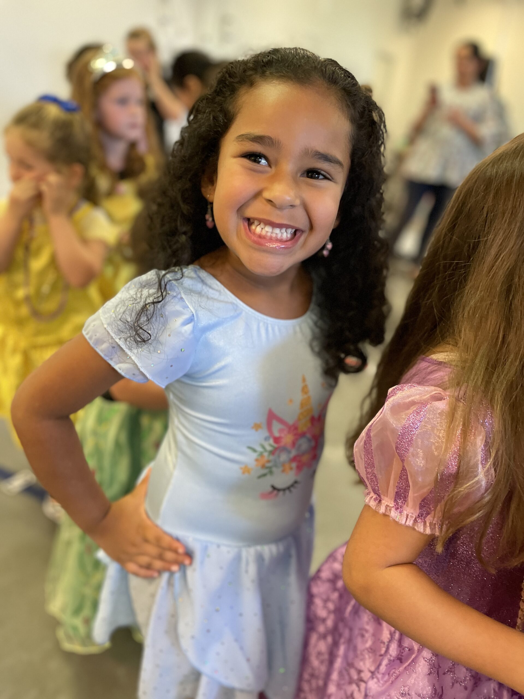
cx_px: 262
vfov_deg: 67.3
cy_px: 350
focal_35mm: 26
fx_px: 525
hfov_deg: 53.1
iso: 320
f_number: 1.6
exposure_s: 1/60
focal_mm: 4.2
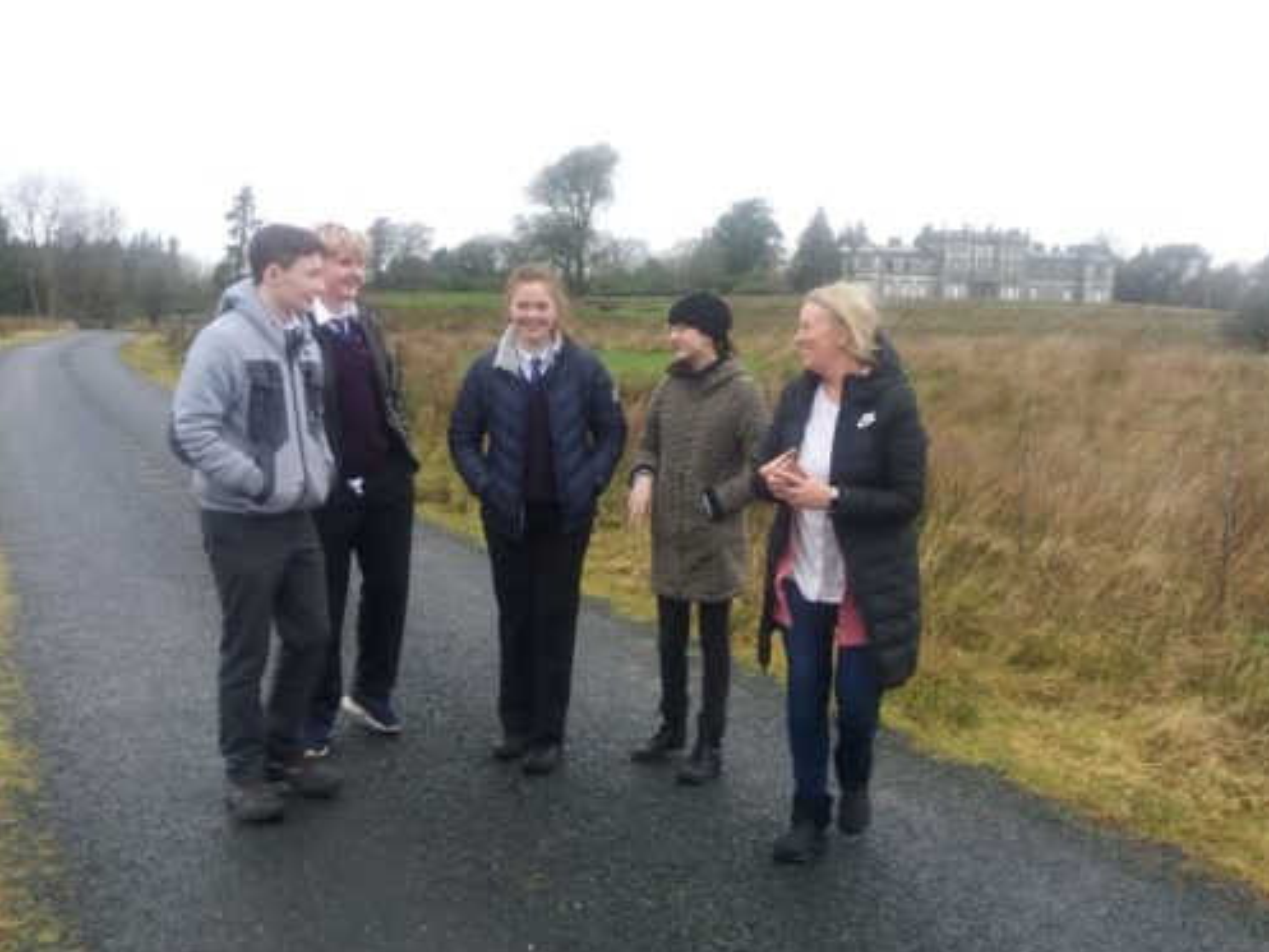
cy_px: 472
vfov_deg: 46.8
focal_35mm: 30
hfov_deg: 59.9
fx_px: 1100
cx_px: 678
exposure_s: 1/50
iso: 80
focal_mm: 3.7
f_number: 1.9
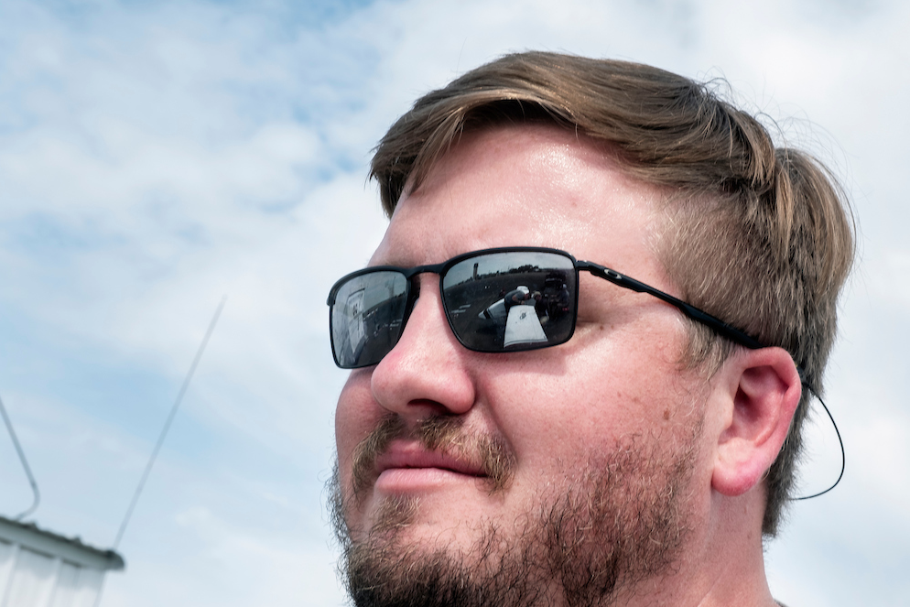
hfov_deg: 28.8
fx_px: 1770
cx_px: 541
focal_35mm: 70
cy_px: 285
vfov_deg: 19.5
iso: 250
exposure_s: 1/60
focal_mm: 38.8
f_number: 14
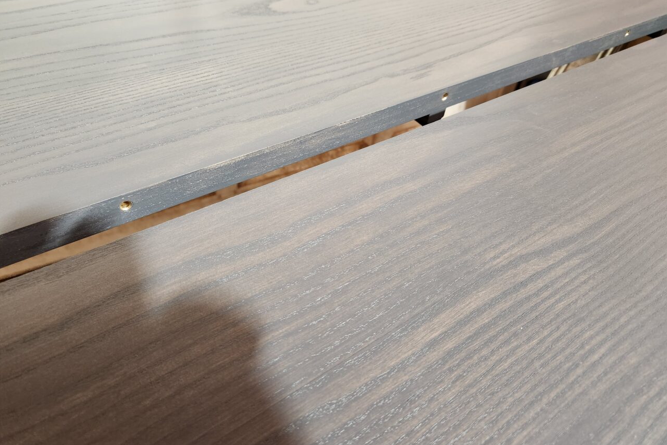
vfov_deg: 53.1
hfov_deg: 73.7
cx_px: 334
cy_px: 206
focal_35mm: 24
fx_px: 445
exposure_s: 1/60
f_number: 1.8
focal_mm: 5.4
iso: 640
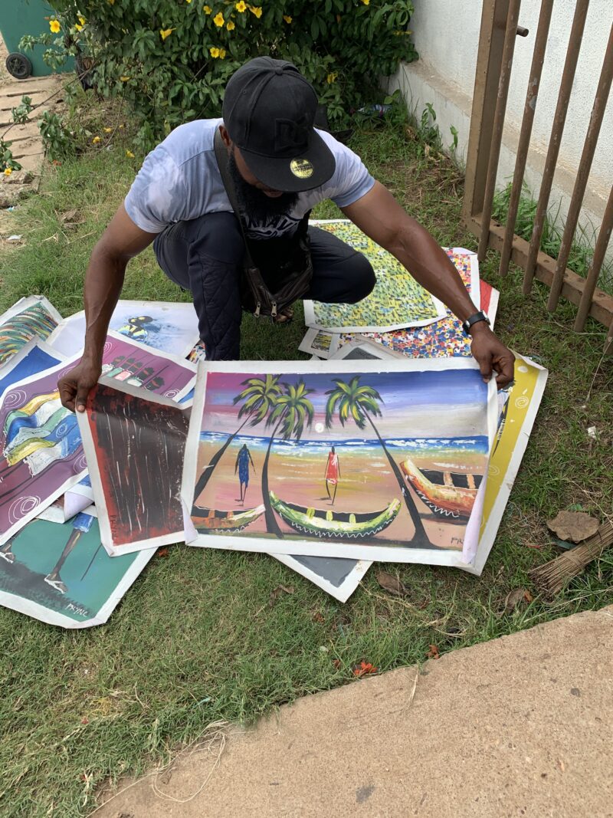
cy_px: 409
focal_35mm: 26
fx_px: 614
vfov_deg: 67.3
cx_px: 306
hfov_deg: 53.1
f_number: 1.8
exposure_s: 1/465
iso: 25
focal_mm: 4.25
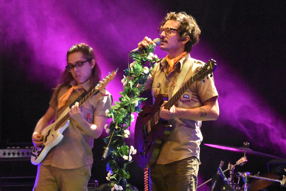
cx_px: 143
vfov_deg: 4.6
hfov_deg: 6.9
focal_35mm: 300
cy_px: 96
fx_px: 2385
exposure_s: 1/100
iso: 25600
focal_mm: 200
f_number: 5.6
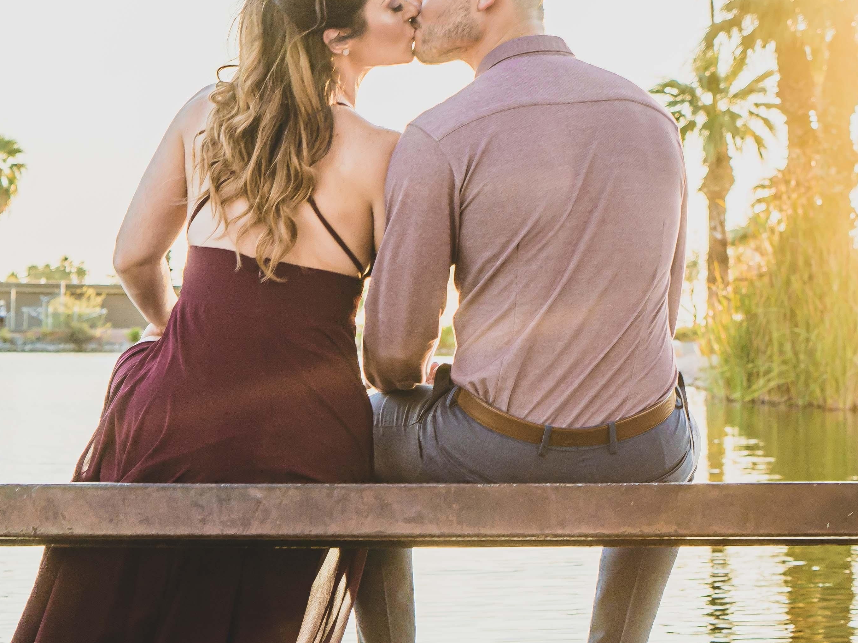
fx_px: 2528
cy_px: 162
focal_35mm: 102
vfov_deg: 14.5
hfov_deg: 19.3
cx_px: 412
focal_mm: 49
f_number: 5.6
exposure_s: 1/125
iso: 100
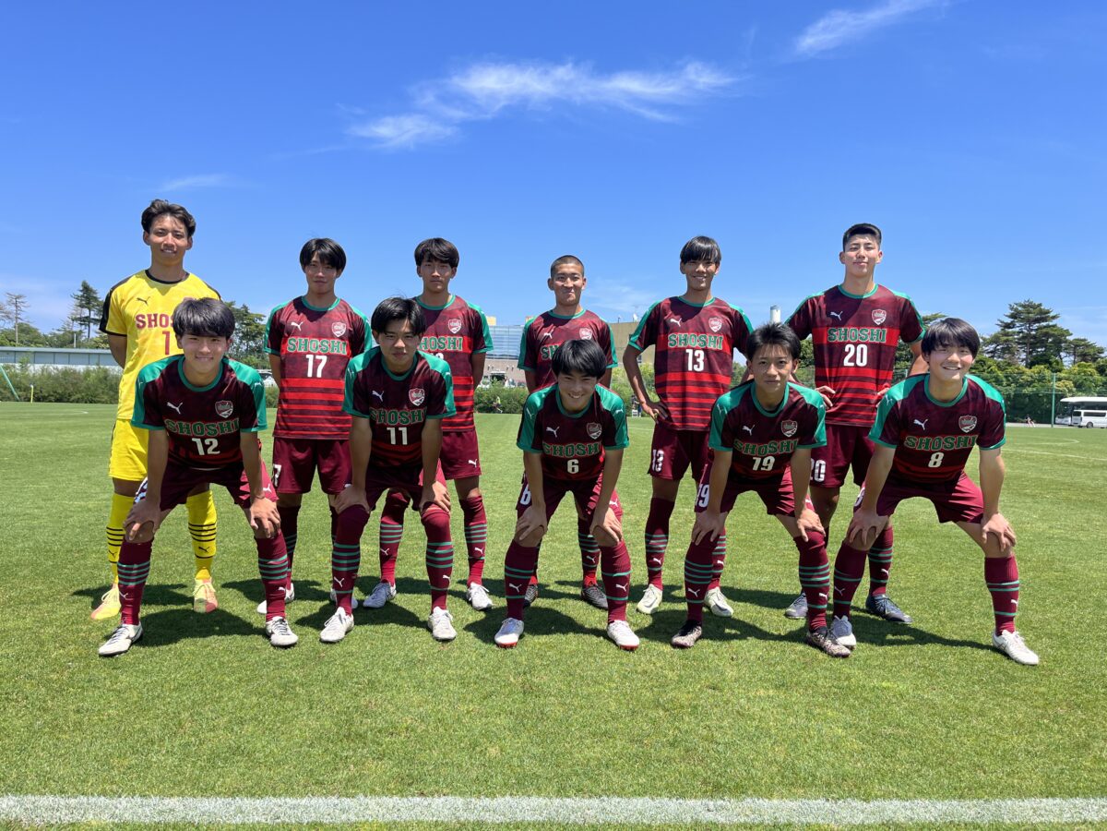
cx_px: 554
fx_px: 831
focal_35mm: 26
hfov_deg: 67.3
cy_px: 416
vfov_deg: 53.1
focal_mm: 5.1
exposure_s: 1/2410
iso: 50
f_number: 1.6
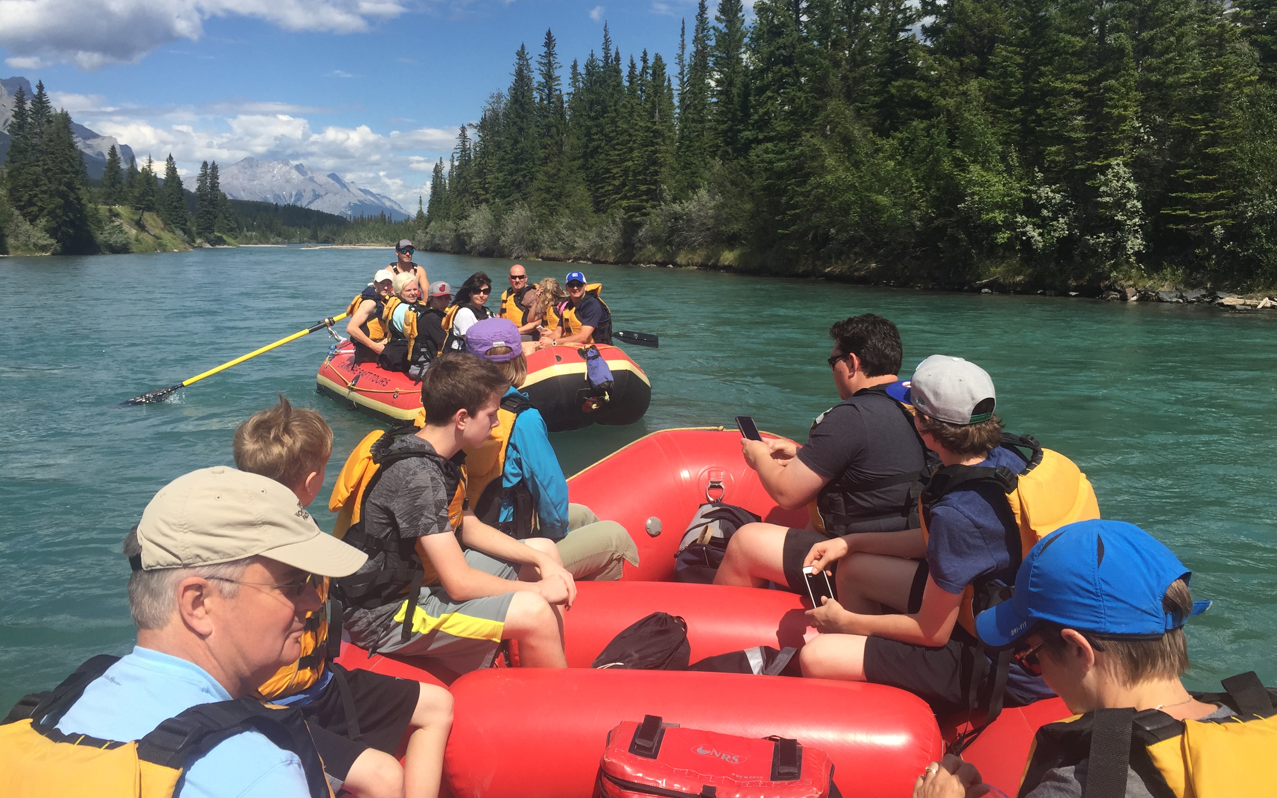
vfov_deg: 40.5
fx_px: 1079
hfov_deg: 61.2
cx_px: 641
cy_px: 339
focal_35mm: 31
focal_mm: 4.15
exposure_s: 1/1980
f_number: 2.2
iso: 32
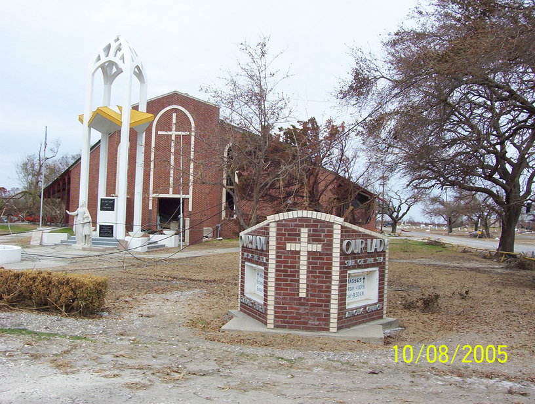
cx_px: 268
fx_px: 666
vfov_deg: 33.7
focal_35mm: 43
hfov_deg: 43.8
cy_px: 202
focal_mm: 5.77
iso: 100
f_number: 5.17
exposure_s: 1/503
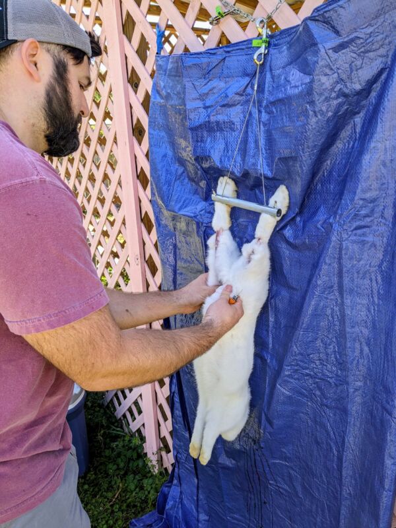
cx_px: 198
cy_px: 264
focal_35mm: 27
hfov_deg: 51.4
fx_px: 412
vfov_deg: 65.3
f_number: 1.73
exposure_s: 1/410
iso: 46
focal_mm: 4.38
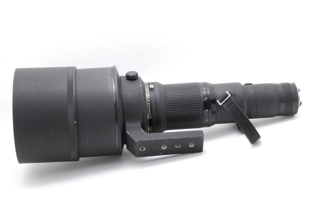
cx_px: 154
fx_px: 710
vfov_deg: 16.6
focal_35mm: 82
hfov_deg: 24.6
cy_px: 104
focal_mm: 55
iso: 1000
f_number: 20
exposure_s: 1/250
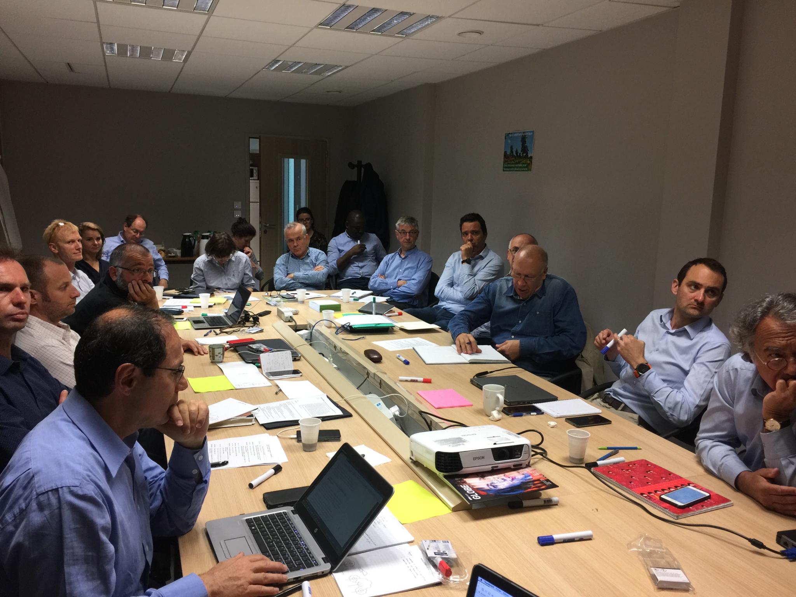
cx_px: 398
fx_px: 667
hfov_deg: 61.7
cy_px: 298
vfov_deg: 48.2
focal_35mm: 29
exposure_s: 1/33
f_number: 2.2
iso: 64
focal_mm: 4.15
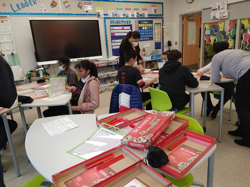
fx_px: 188
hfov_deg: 67.3
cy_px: 94
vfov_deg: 53.1
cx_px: 125
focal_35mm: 26
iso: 150
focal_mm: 4.81
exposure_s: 1/120
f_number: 1.8
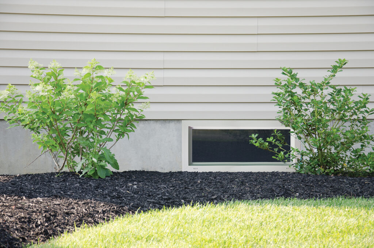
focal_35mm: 105
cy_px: 124
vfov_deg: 13.0
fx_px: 1088
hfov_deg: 19.5
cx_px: 187
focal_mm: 70
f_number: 6.7
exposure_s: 1/180
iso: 100
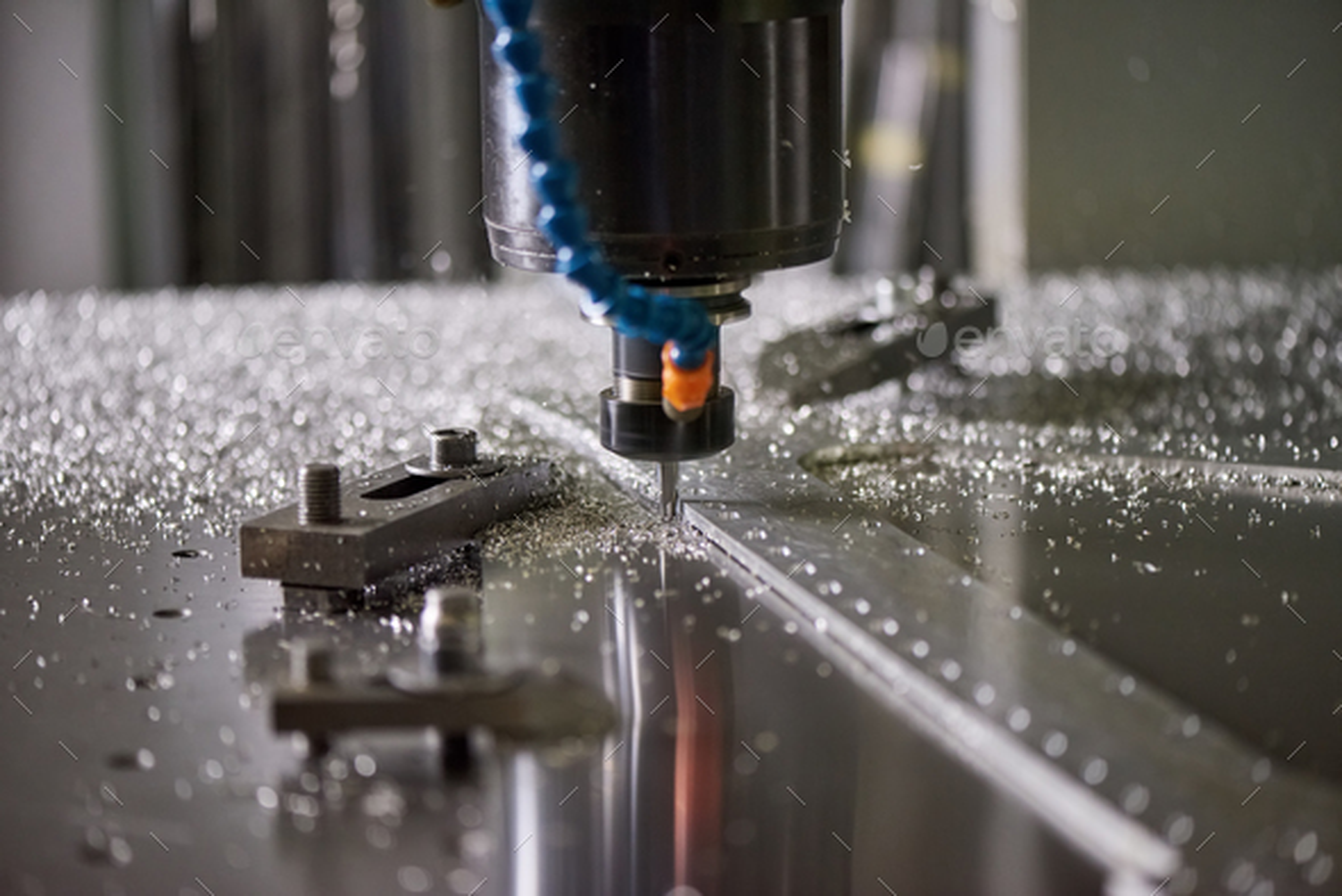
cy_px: 448
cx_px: 671
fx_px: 3916
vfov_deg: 13.1
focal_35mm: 105
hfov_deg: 19.4
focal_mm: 105
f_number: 3.5
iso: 1000
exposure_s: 1/250
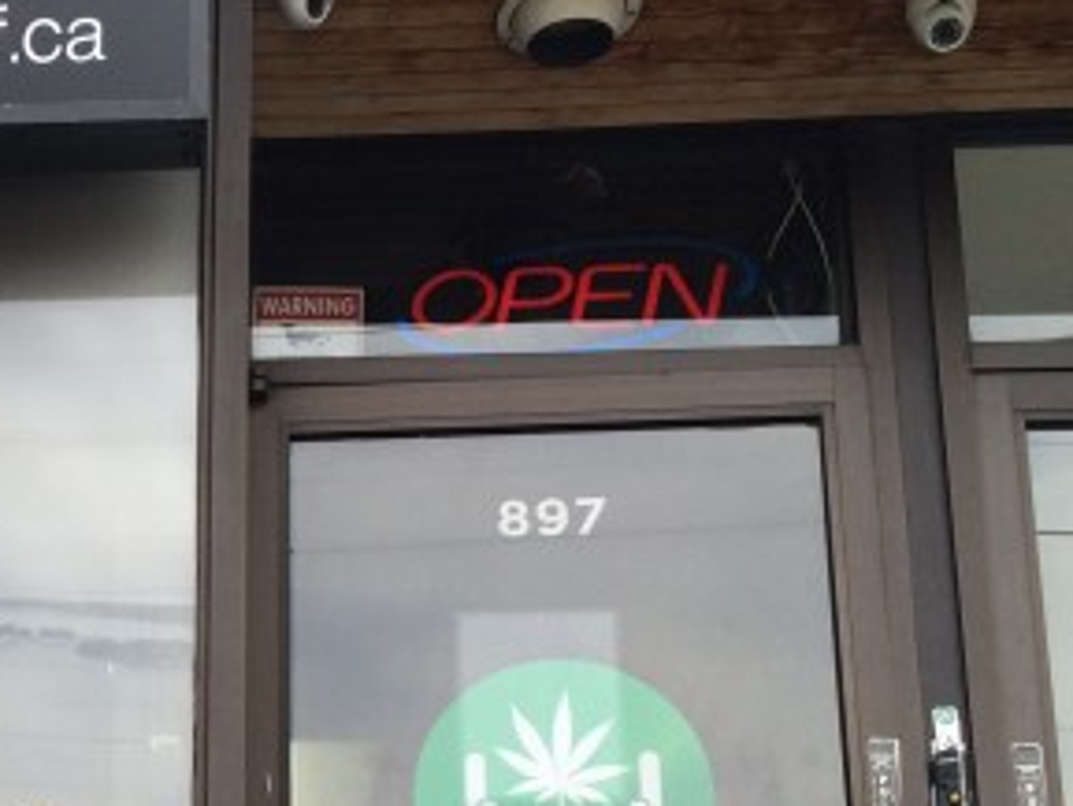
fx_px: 2388
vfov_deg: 18.9
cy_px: 672
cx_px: -145
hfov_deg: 23.6
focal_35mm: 77
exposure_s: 1/391
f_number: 2.2
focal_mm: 4.15
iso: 32
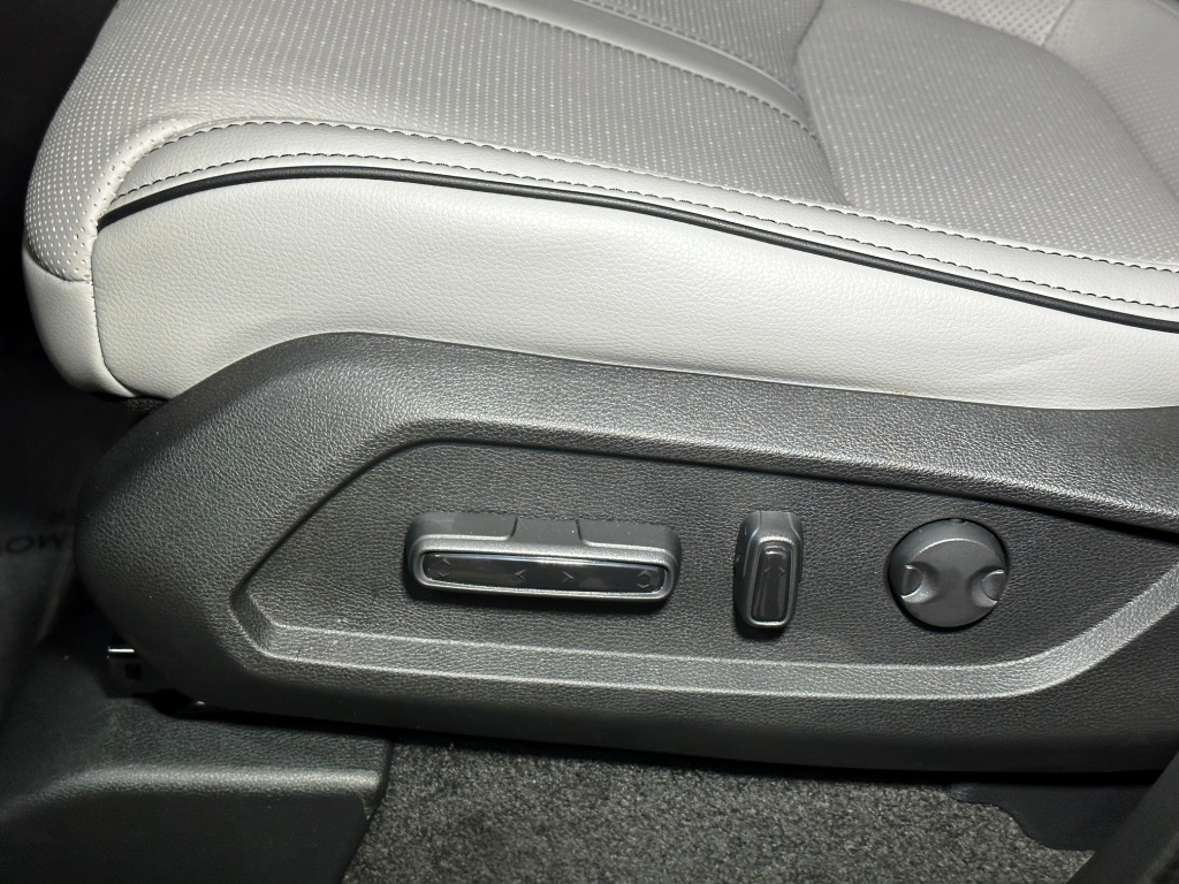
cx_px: 590
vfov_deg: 30.3
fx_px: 1635
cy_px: 442
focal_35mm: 48
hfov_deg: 39.7
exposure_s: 1/60
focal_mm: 6.86
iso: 200
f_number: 1.78
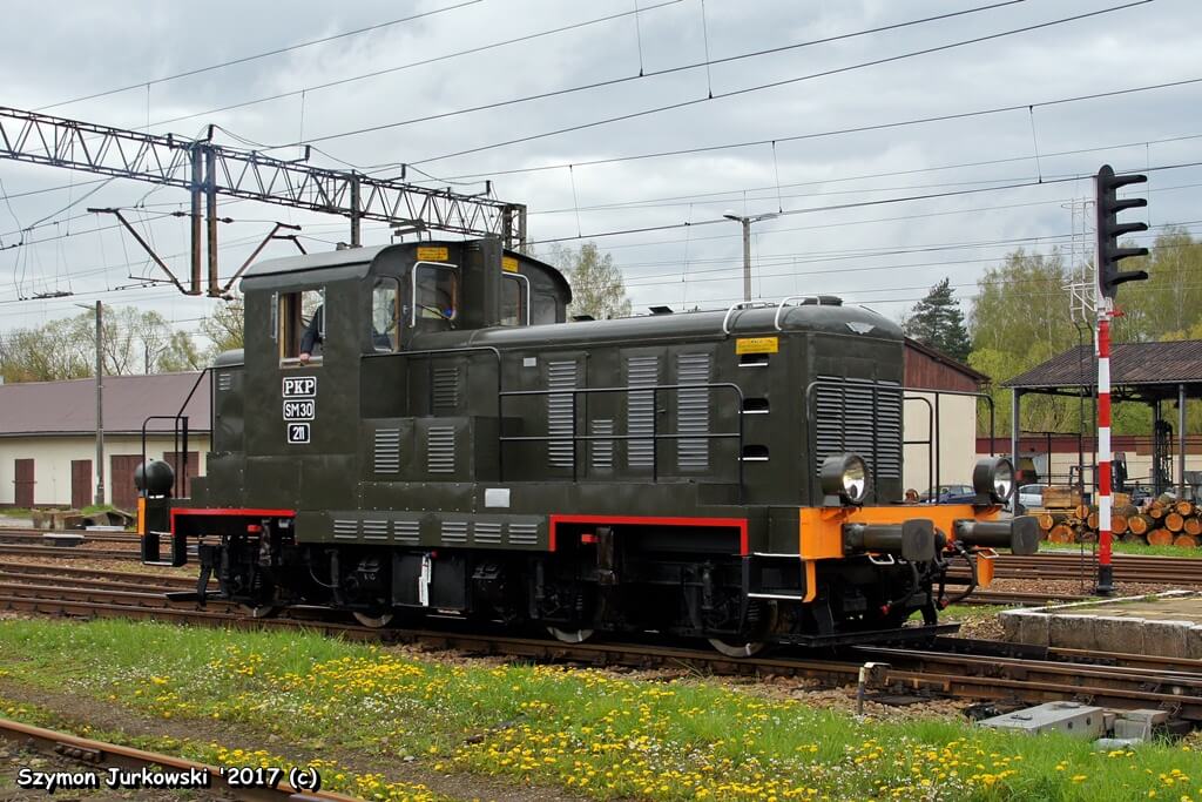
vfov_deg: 31.9
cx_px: 601
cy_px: 401
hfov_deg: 46.4
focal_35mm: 42
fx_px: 1402
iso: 200
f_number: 8
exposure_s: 1/500
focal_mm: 28
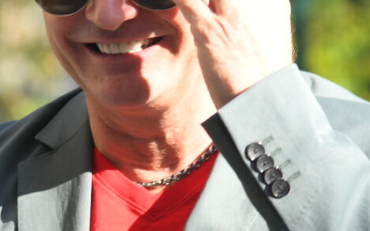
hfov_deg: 5.2
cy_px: 81
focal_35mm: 402
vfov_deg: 3.3
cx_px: 120
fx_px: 4054
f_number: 4
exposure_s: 1/500
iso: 400
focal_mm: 120
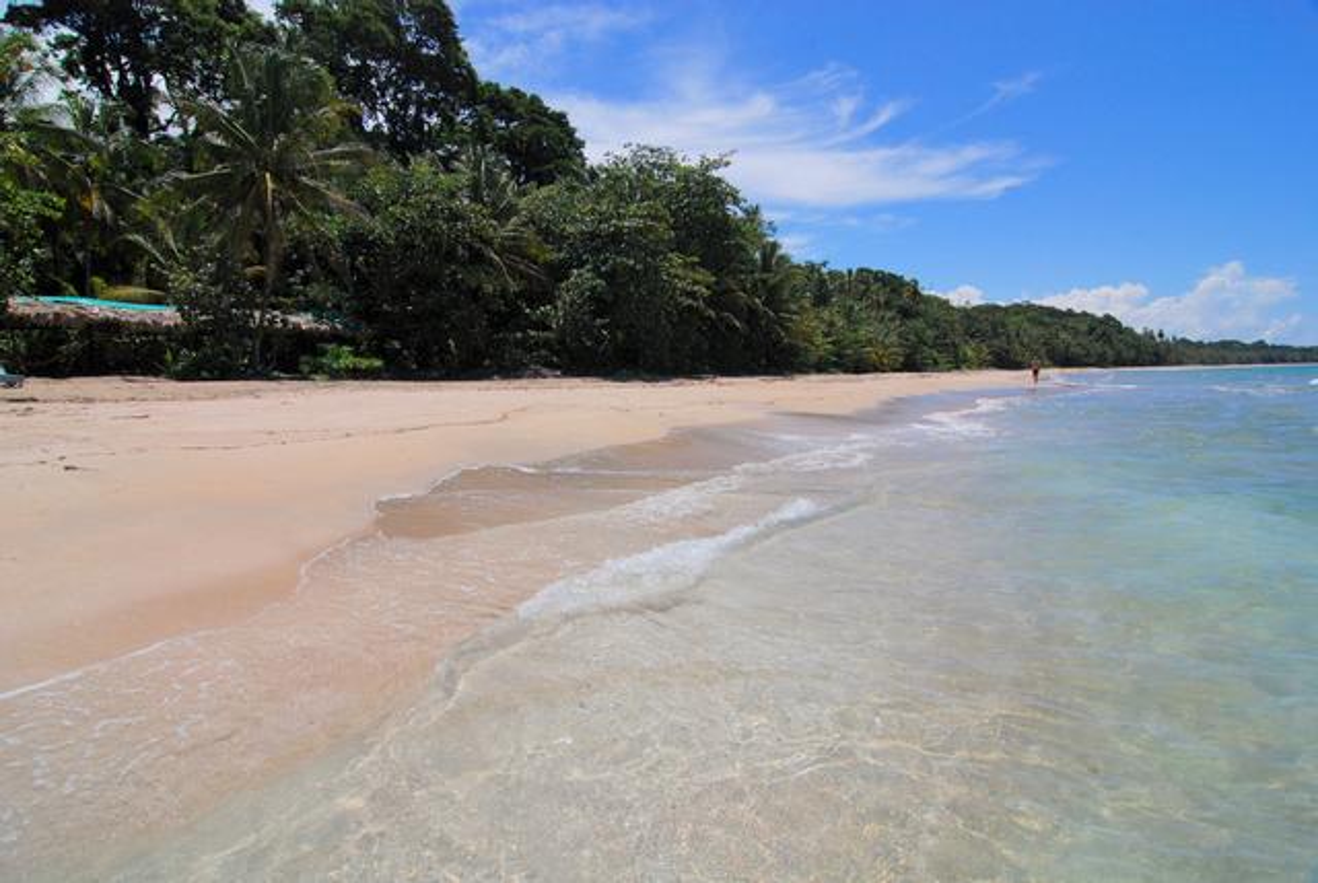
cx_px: 659
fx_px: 660
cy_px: 442
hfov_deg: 89.9
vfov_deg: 67.6
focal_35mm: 18
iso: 400
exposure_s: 1/1250
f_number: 10
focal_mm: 12
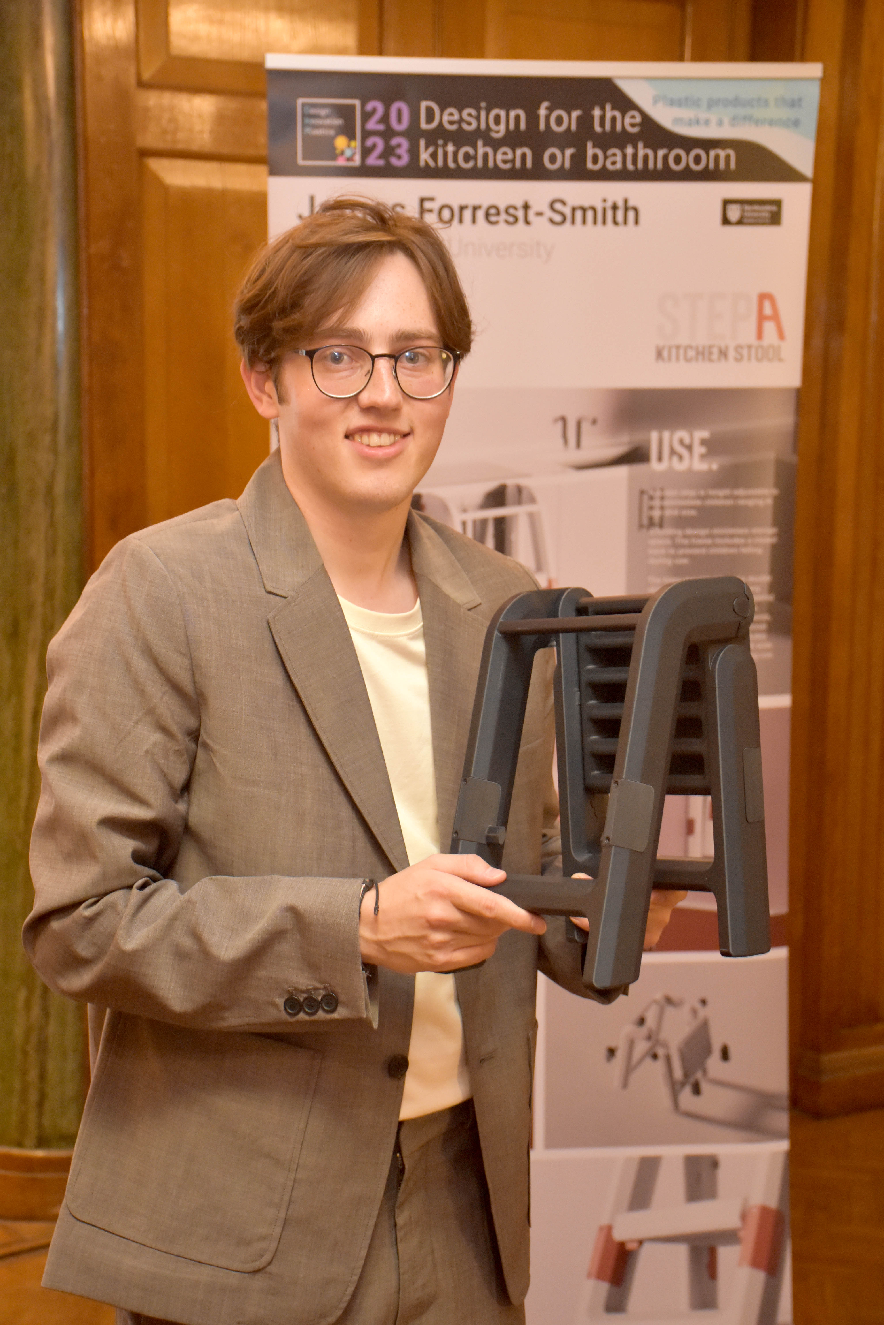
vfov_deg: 29.9
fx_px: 2486
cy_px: 662
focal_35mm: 68
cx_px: 442
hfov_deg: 20.2
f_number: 4.5
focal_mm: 45
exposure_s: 1/60
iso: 3200
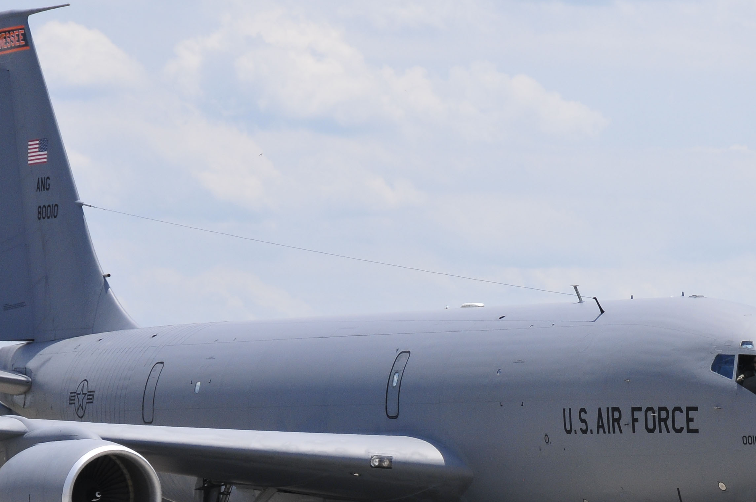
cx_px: 513
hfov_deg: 8.0
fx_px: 5432
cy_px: 465
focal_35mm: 259
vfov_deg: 5.3
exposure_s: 1/500
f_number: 11
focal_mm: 92
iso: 320
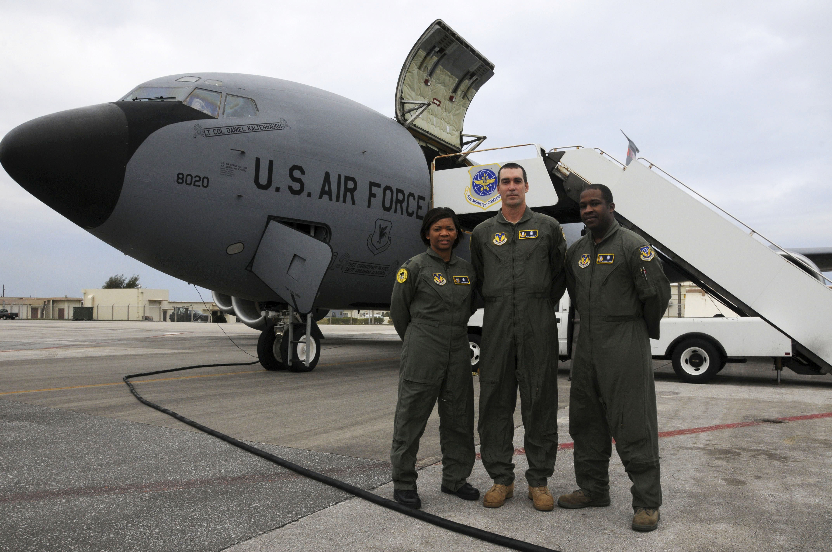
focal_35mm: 27
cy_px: 276
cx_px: 416
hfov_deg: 67.4
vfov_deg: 47.8
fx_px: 623
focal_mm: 18
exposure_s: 1/100
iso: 640
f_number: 13
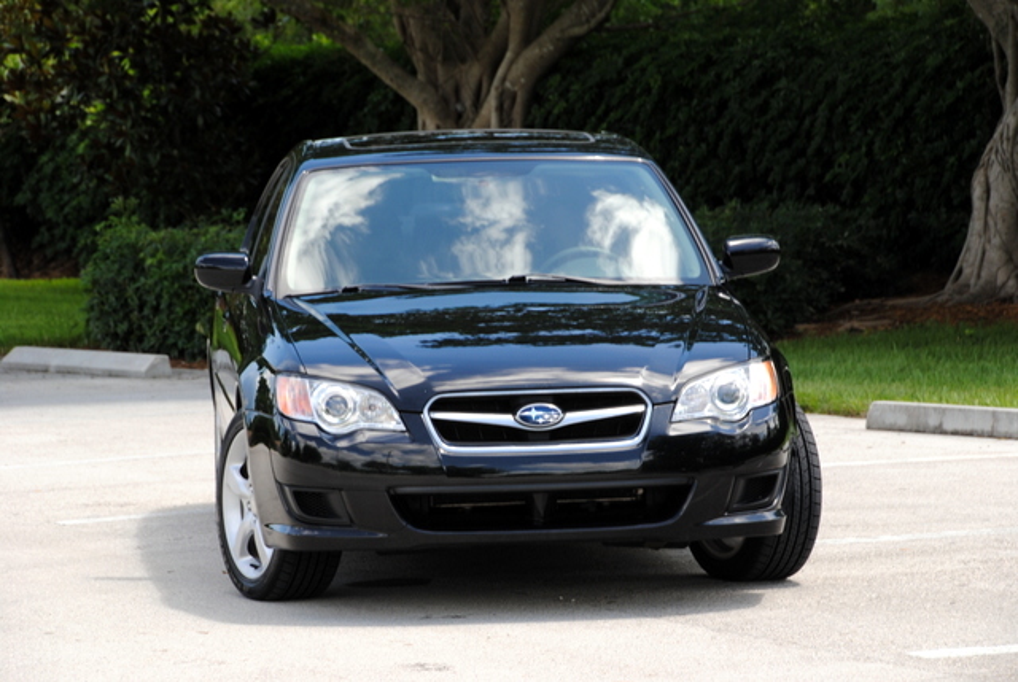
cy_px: 341
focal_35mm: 180
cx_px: 509
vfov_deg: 7.7
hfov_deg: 11.4
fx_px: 5098
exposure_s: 1/60
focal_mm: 120
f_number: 10
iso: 100
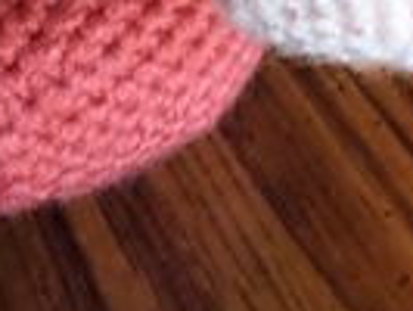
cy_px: -191
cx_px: 391
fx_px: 1123
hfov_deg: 20.3
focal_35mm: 94
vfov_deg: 14.4
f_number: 2.5
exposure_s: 1/30
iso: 320
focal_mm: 4.5
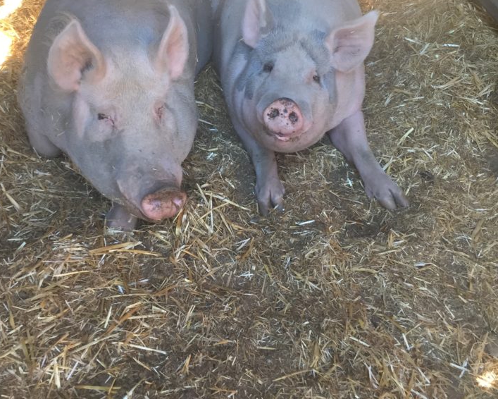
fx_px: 604
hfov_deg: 44.7
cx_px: 228
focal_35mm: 41
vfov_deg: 36.1
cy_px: 130
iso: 40
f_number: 2.2
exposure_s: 1/30
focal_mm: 4.15
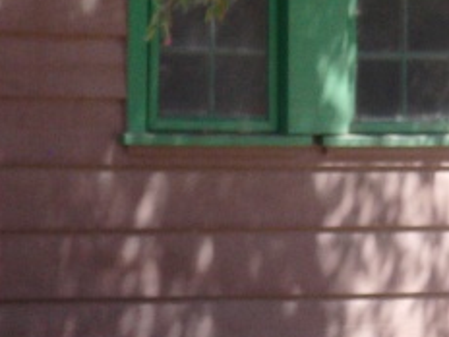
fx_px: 4241
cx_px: 977
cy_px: -68
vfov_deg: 4.5
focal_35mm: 327
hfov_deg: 5.9
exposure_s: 1/100
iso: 80
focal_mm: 12.3
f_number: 4.2
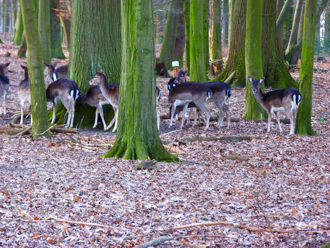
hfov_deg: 9.5
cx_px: 165
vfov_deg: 7.1
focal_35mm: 209
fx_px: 1992
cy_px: 124
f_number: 3.7
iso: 160
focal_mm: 37.1
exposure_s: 1/50
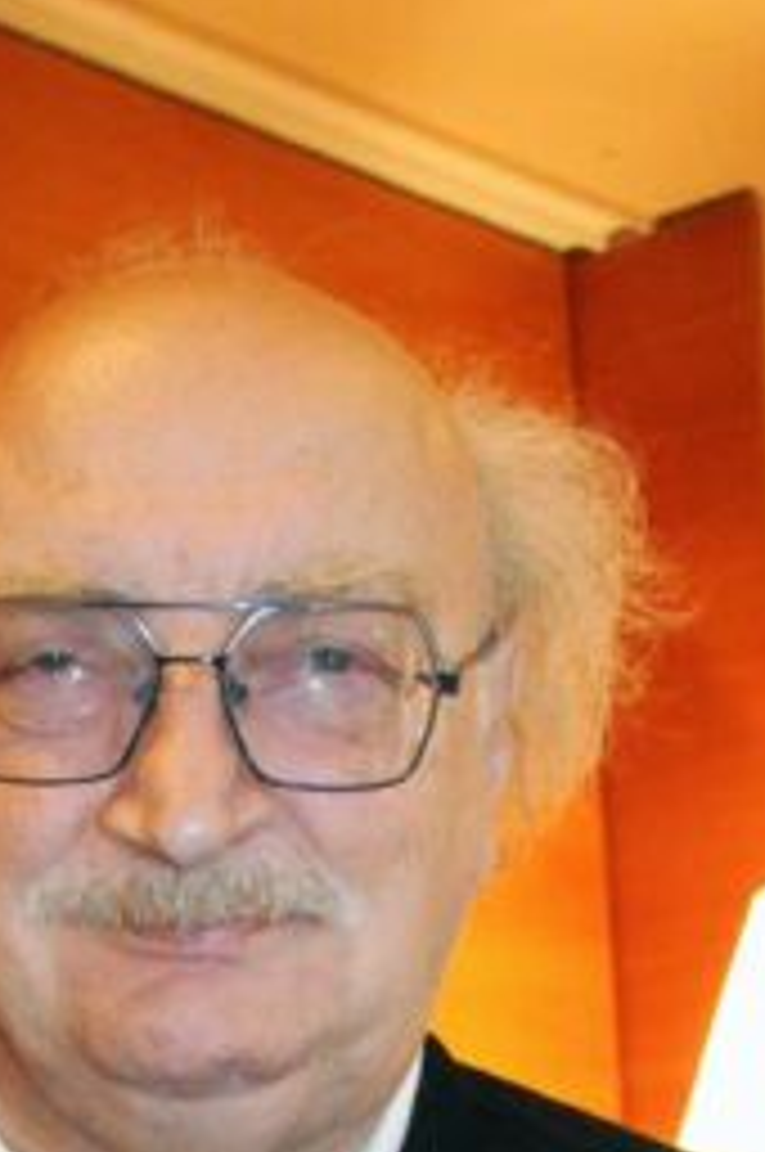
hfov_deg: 12.9
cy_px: 1861
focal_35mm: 104
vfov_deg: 17.2
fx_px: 3312
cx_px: -63
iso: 3200
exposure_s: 1/60
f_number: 7.1
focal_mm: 21
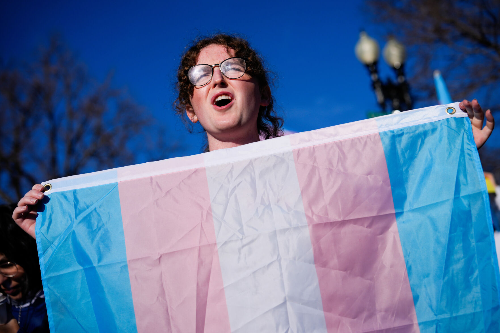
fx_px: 694
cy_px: 166
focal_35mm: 50
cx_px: 250
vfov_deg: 27.0
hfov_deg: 39.6
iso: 125
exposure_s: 1/16000
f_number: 2.8
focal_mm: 50
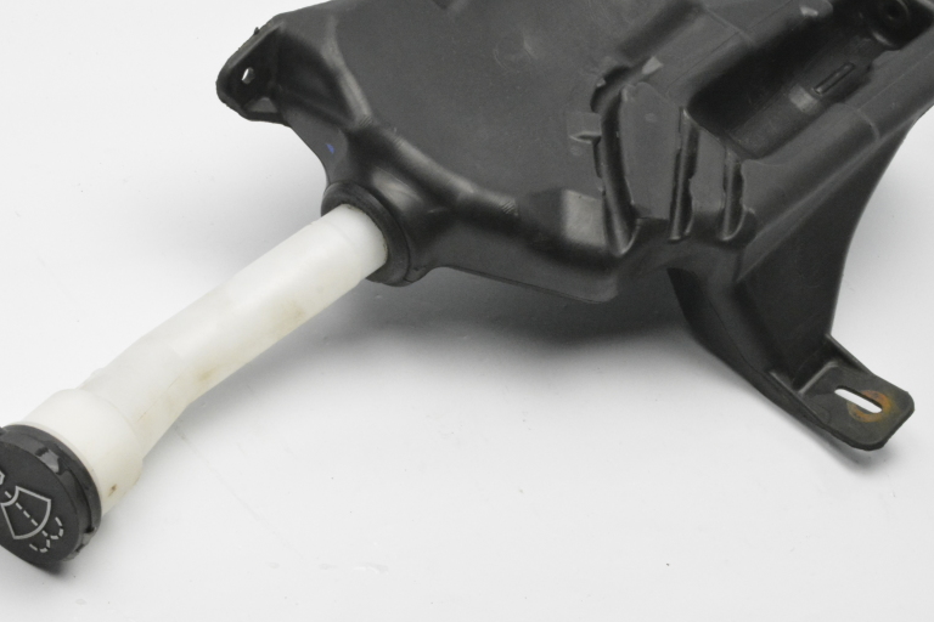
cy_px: 255
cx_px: 411
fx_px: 1972
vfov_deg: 17.9
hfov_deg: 26.6
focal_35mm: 76
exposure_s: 1/125
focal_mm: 38
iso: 6400
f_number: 20
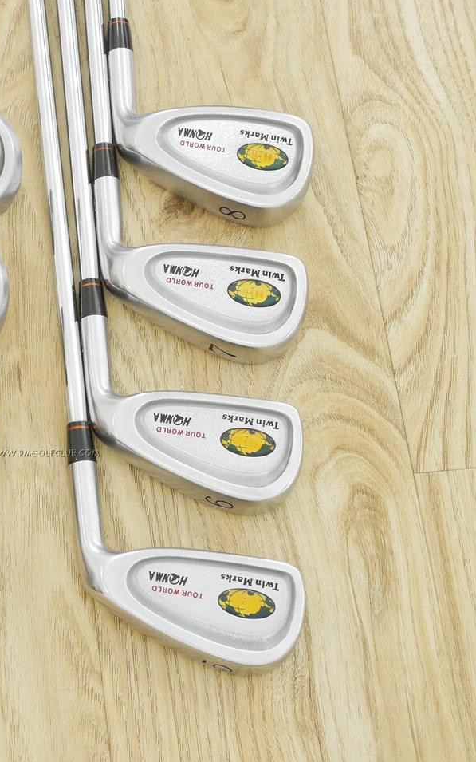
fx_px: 1473
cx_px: 43
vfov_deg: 29.0
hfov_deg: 18.0
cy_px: 381
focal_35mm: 71
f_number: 4.5
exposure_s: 1/40
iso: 1600
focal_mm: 25
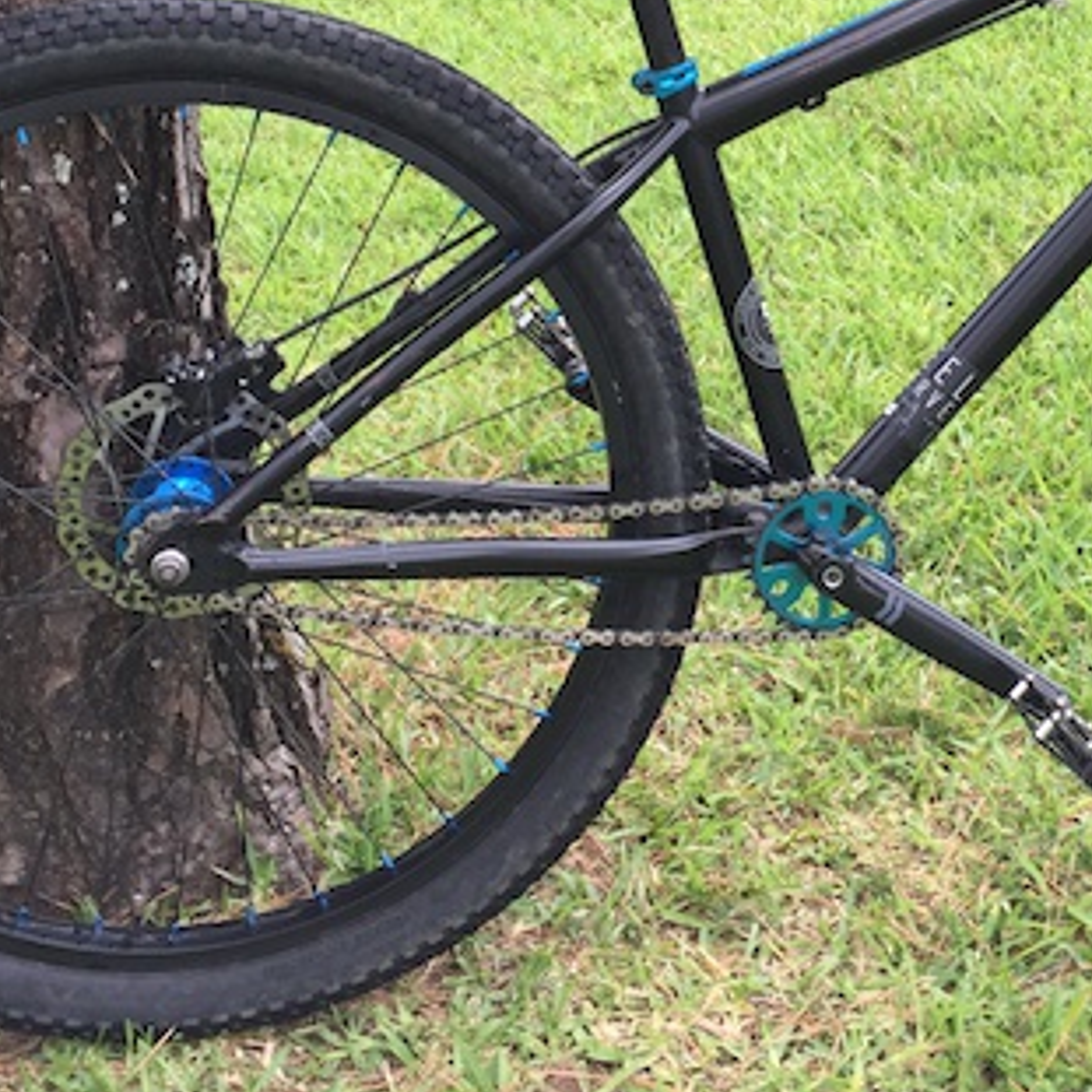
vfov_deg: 25.2
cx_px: 881
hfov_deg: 25.6
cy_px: 77
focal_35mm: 66
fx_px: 2356
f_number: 2.2
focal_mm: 4.15
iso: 32
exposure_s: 1/267
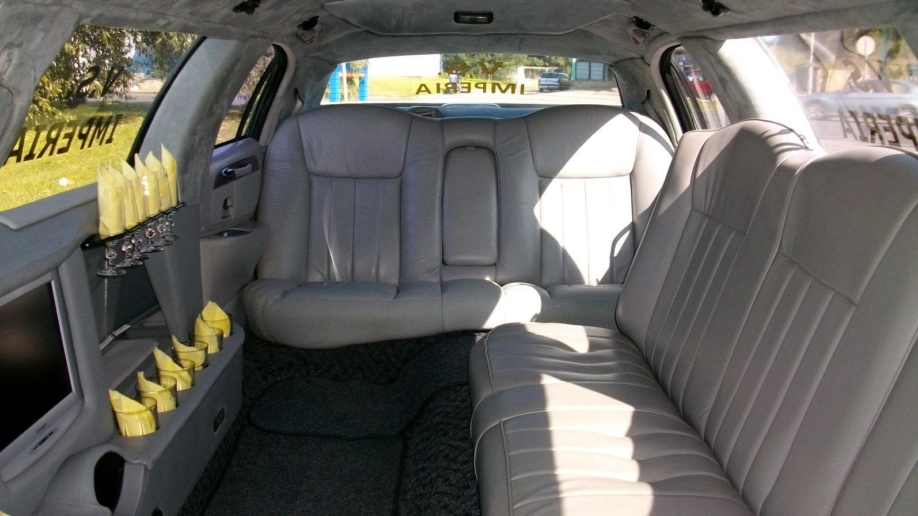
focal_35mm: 35
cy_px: 267
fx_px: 852
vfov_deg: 33.7
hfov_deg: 56.6
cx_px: 460
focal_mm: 5.7
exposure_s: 1/40
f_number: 2.9
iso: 125
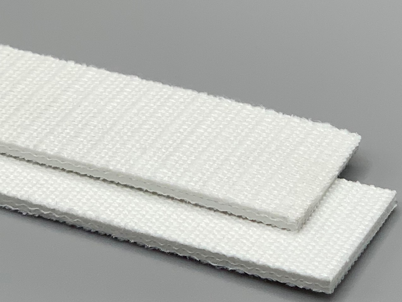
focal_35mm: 52
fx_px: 604
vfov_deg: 28.0
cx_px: 201
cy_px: 151
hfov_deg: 36.8
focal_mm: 6
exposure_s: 1/121
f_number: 2.4
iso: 16
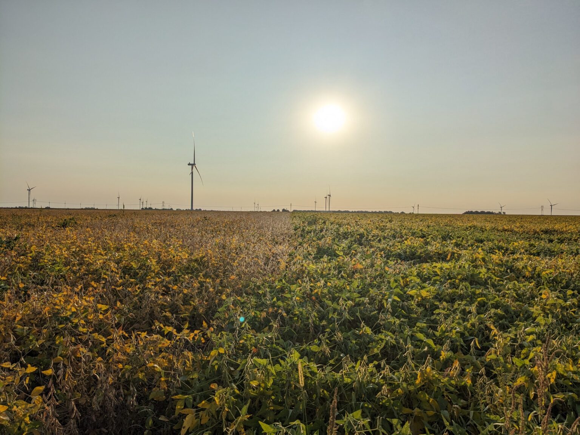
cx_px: 290
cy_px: 218
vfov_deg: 51.4
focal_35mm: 27
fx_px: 452
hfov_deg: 65.3
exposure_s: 1/11765
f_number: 1.73
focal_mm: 4.38
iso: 49
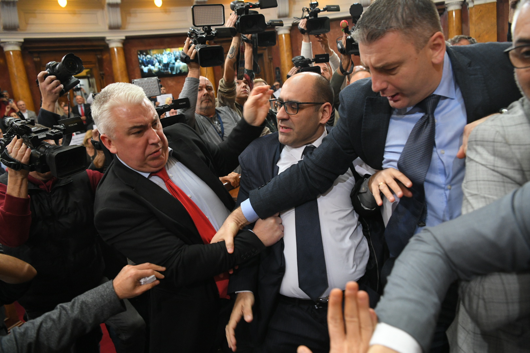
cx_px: 265
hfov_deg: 73.7
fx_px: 353
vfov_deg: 53.1
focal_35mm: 24
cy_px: 176
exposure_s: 1/320
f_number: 4
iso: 3200
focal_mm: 24
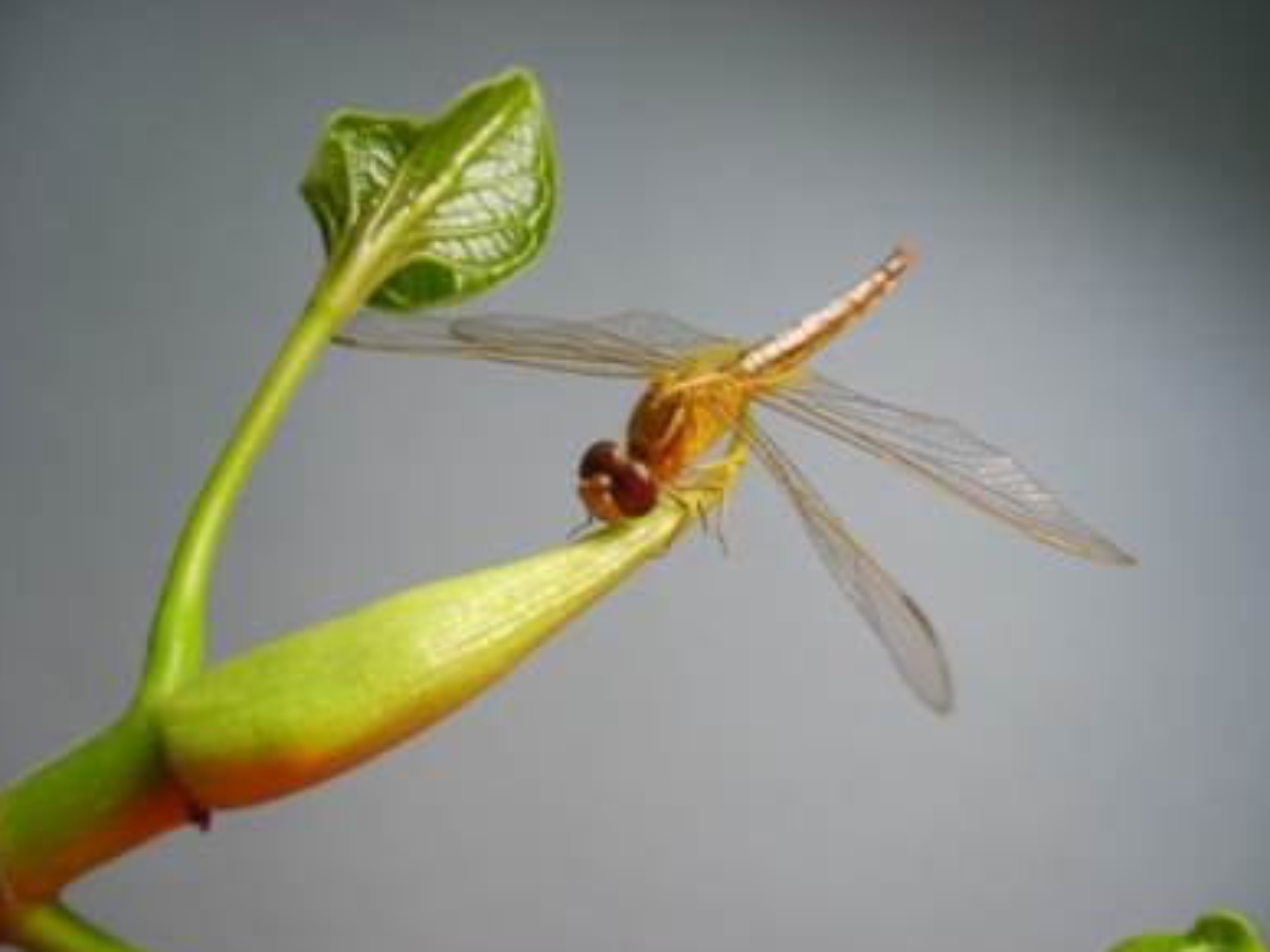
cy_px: 484
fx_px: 1321
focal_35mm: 36
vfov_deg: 39.7
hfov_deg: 51.4
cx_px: 643
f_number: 2.8
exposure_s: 1/30
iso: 50
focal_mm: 5.8
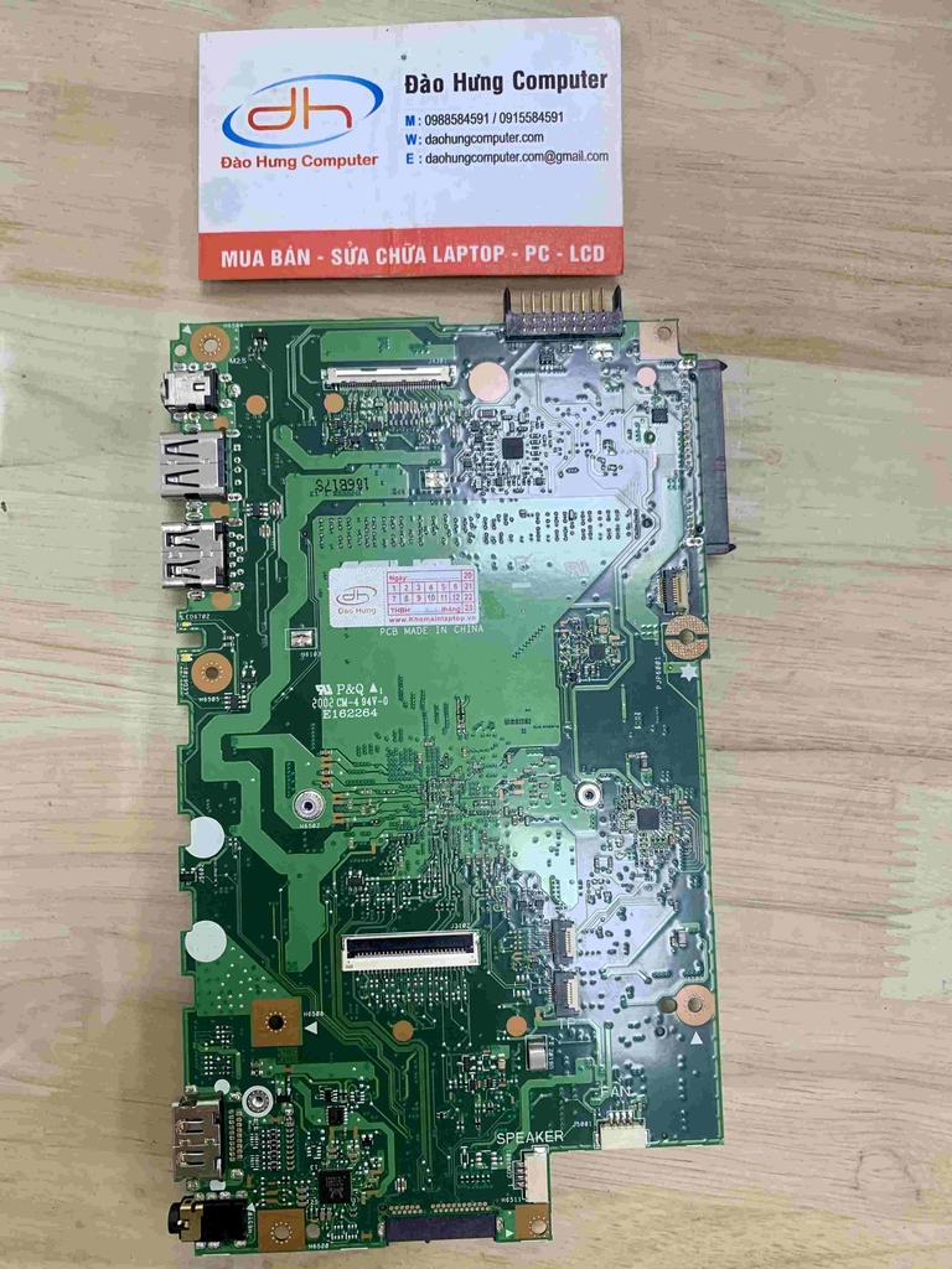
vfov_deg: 67.3
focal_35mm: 26
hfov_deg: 53.1
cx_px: 476
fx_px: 953
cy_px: 634
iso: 80
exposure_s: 1/100
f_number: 1.8
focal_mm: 4.25
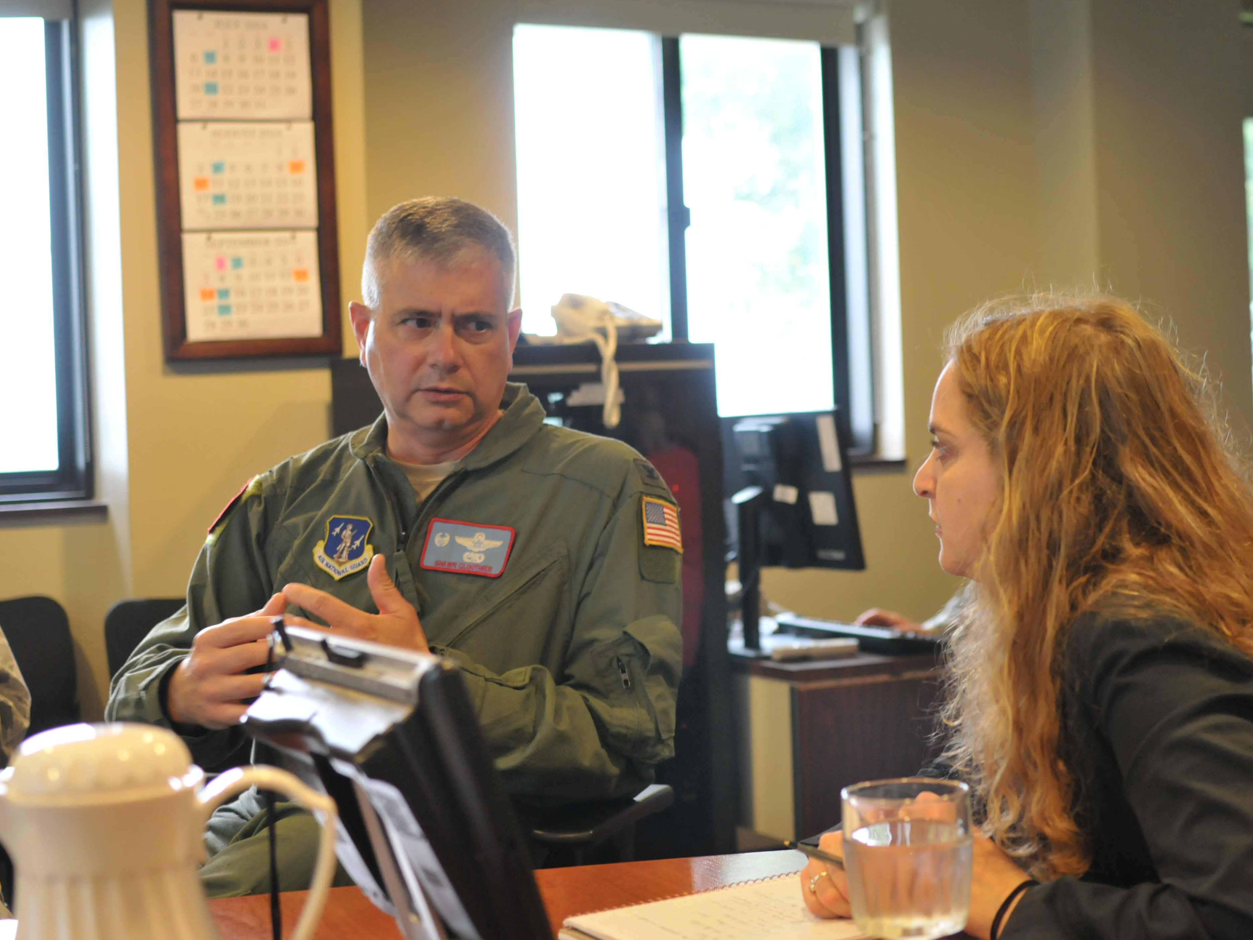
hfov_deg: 33.4
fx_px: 2083
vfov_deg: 25.4
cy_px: 468
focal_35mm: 58
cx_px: 710
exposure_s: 1/60
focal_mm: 35
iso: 800
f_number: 2.8
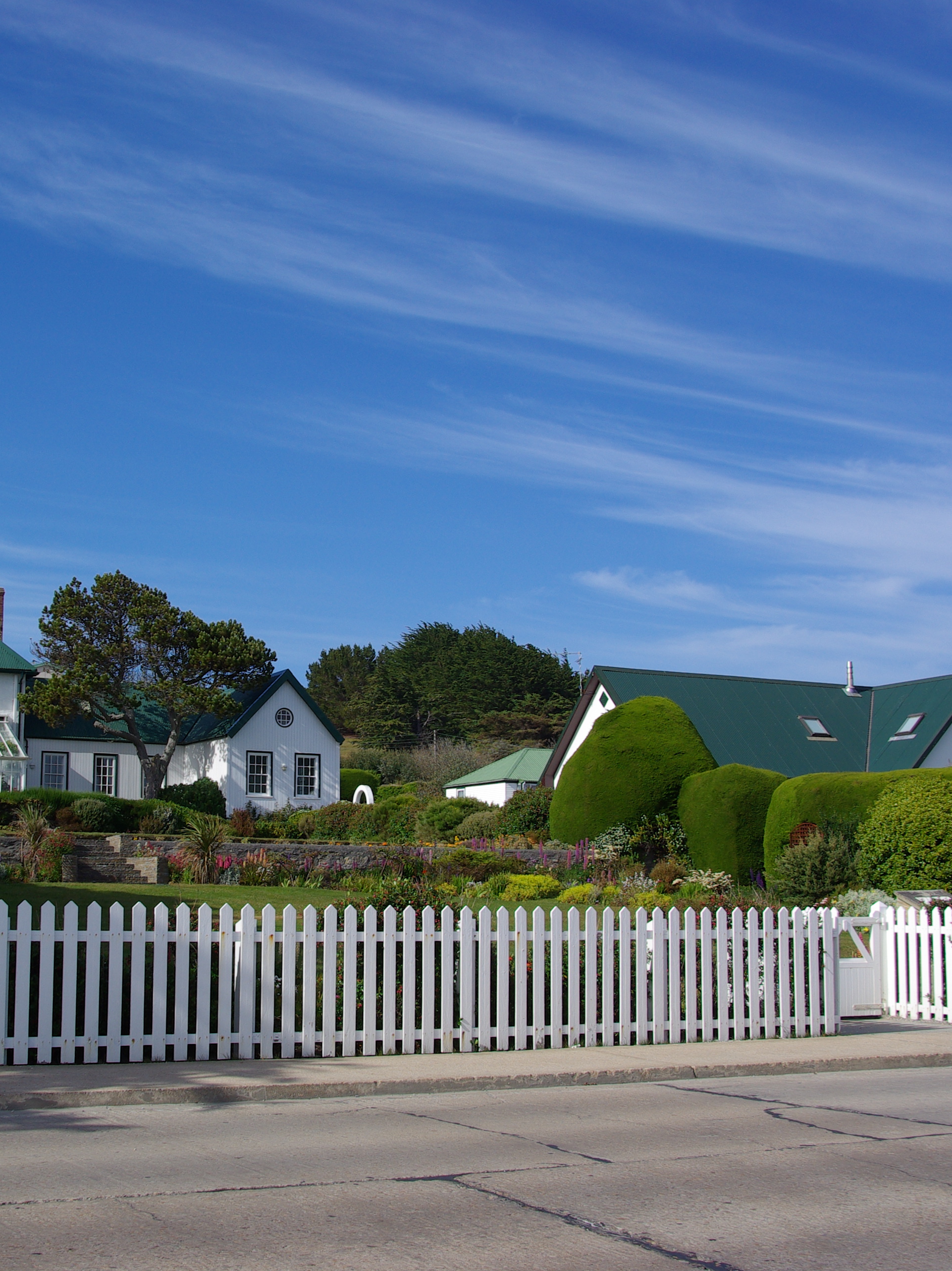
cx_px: 297
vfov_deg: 39.7
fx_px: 1760
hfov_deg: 30.0
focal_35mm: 48
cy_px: 635
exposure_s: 1/250
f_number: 9.5
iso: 100
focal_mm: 21.88
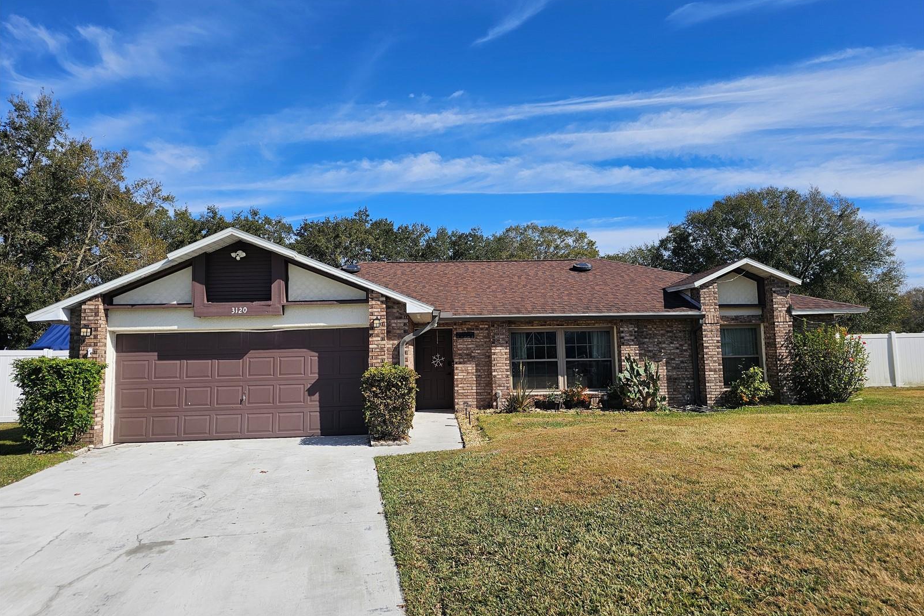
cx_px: 462
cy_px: 289
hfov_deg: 73.7
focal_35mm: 24
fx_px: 616
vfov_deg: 53.1
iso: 10
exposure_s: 1/1276
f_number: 1.7
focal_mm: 6.3
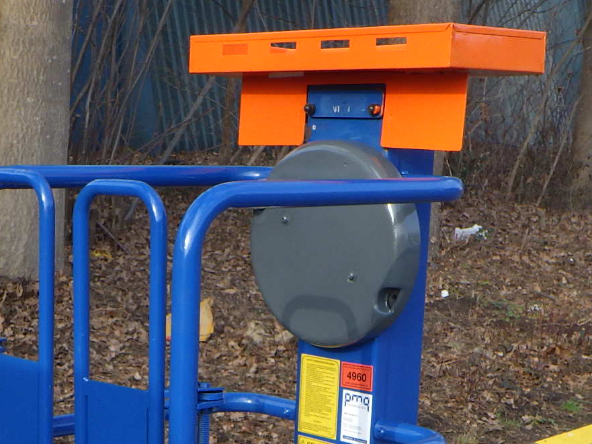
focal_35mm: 79
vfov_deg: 18.0
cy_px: 488
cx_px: 187
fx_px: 1351
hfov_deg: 24.6
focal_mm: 6.1
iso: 125
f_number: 4.6
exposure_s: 1/200
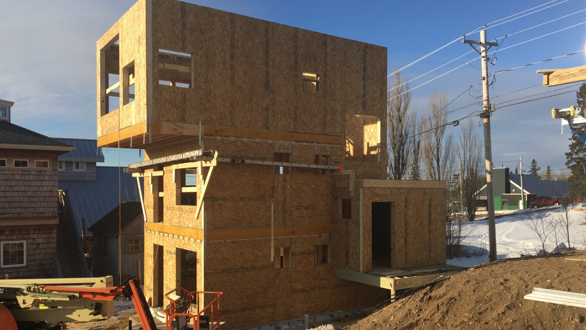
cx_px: 292
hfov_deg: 61.0
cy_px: 195
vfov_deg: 36.6
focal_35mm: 32
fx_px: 497
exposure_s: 1/999
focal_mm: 4.15
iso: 25
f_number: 2.2
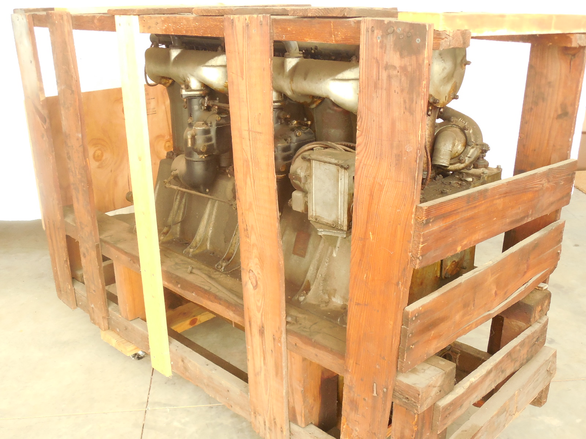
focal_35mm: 39
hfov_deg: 47.9
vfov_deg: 36.8
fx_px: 660
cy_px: 220
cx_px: 293
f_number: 3.8
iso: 400
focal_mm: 7
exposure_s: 1/15
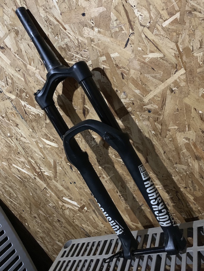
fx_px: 204
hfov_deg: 53.1
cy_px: 136
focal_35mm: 26
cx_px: 102
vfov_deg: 67.3
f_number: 1.8
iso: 800
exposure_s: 1/29
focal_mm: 4.25
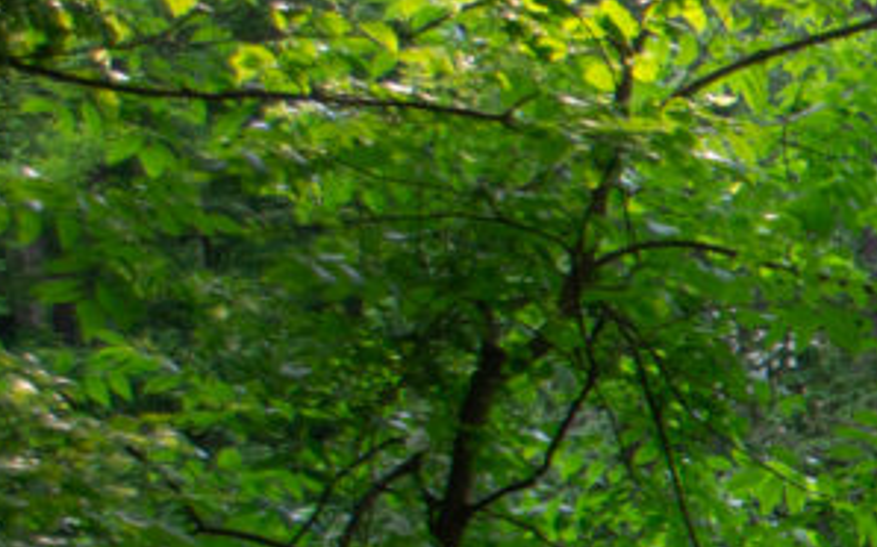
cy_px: 723
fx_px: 4516
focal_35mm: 189
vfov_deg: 6.9
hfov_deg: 9.6
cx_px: 2243
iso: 220
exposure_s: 1/125
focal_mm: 24
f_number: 5.6
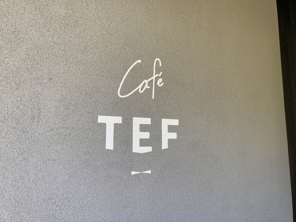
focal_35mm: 28
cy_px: 111
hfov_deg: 63.4
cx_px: 148
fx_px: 239
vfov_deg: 49.7
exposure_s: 1/121
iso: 40
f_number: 1.8
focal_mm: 3.99
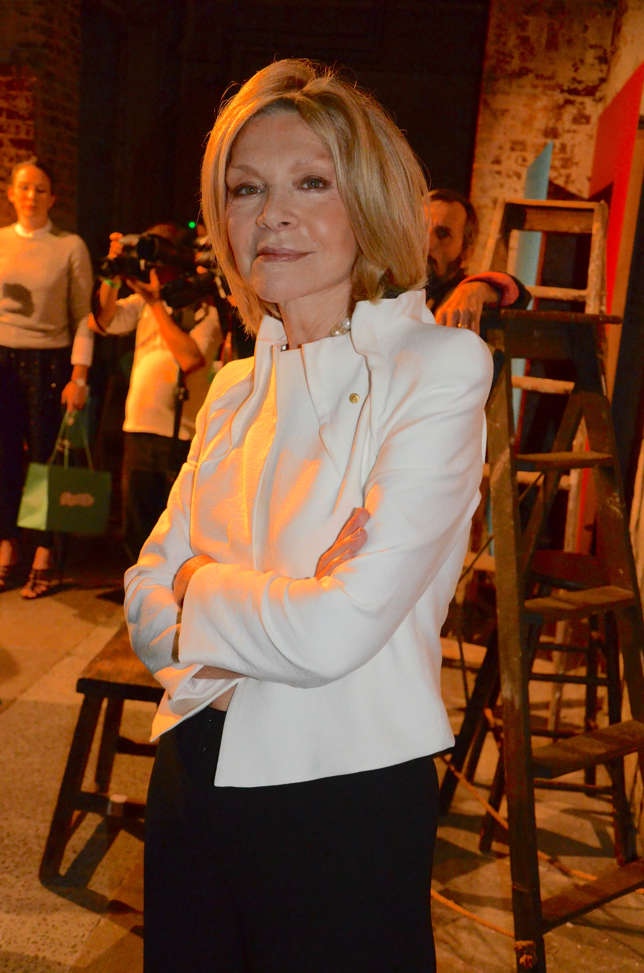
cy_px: 486
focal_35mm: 39
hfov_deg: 34.1
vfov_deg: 49.6
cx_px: 322
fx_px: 1051
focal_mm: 26
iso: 4000
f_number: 4
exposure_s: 1/250
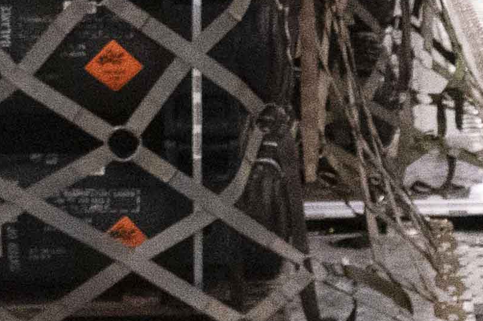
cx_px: 1344
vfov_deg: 6.1
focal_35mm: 226
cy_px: 231
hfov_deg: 8.1
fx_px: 3030
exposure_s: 1/160
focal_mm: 30
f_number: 4
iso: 16000
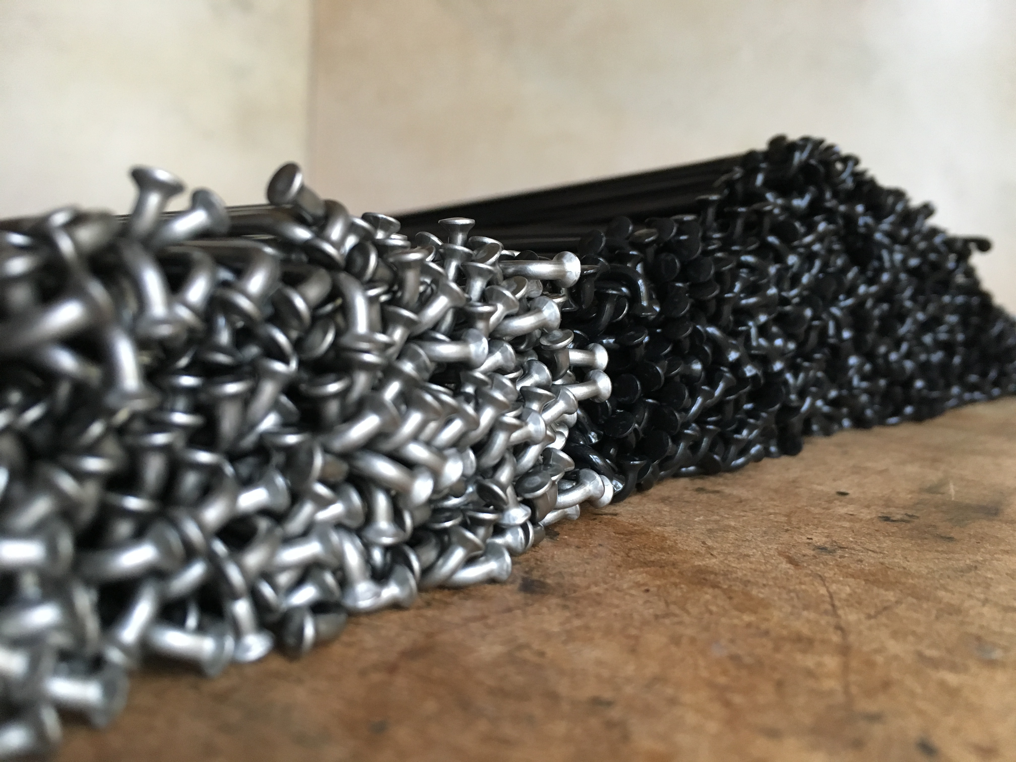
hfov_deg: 61.7
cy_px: 381
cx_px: 508
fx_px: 851
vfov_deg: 48.2
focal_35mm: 29
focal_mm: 4.15
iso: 200
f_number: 2.2
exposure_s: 1/25
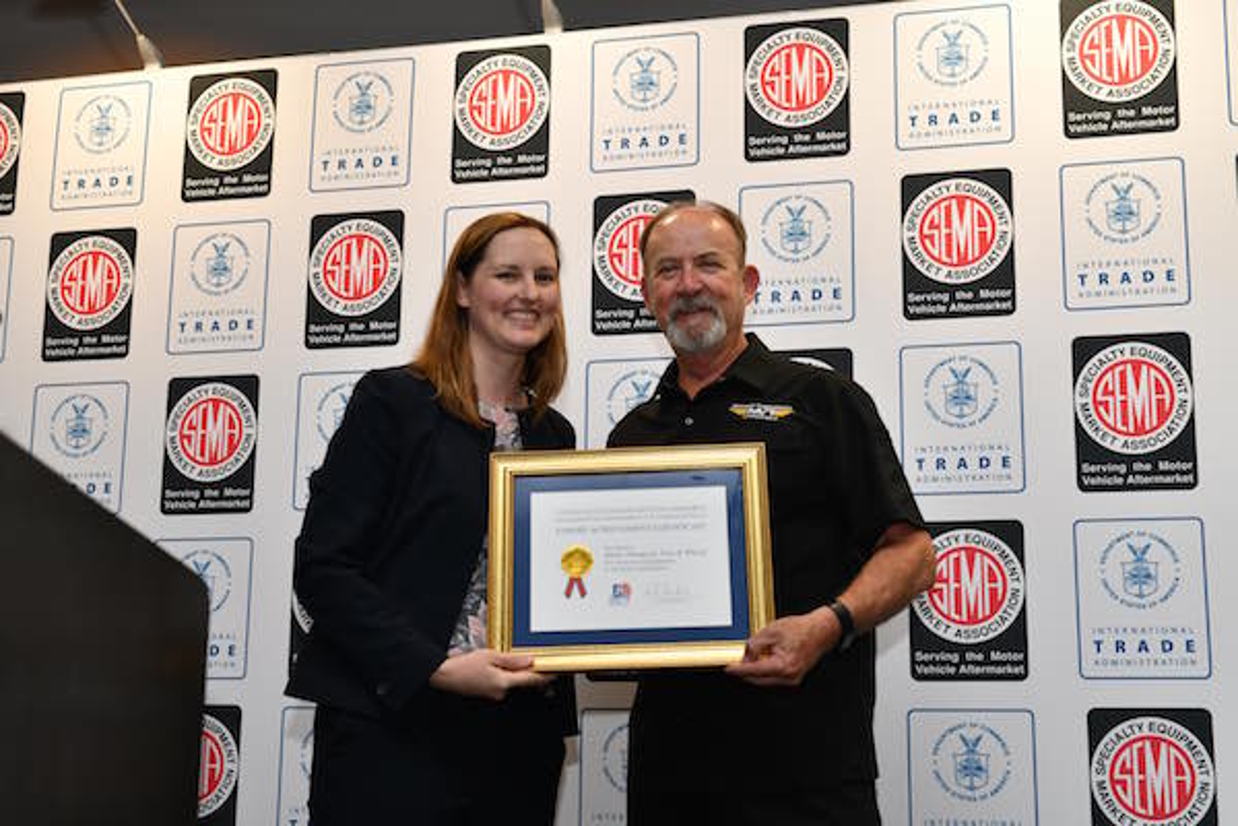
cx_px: 619
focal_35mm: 50
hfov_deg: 39.6
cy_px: 413
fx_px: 1719
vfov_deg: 27.0
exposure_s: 1/125
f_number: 4.5
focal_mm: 50
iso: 400
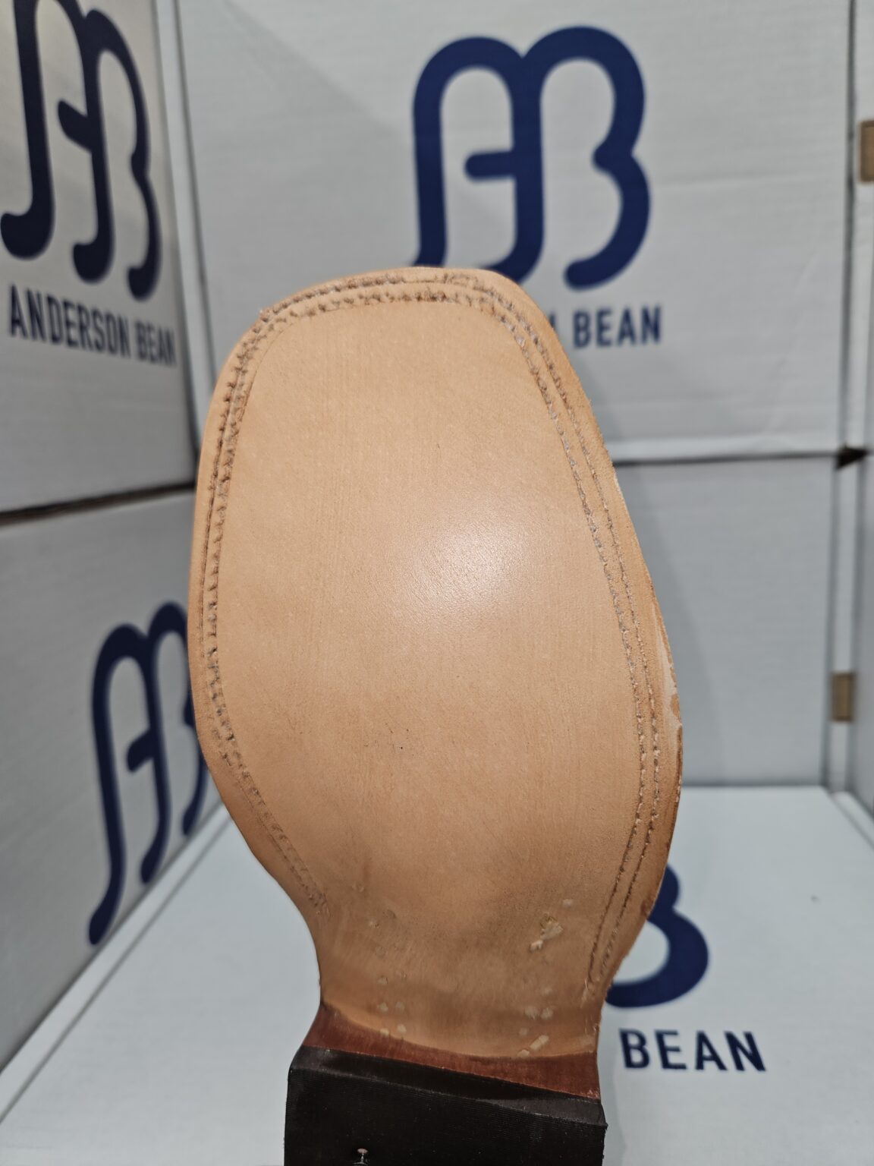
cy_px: 583
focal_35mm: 23
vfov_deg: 73.9
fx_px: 774
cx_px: 437
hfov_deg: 58.9
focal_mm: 5.4
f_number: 1.8
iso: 50
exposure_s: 1/60
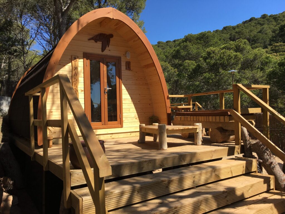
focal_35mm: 29
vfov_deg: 48.2
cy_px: 107
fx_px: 239
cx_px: 142
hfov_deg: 61.7
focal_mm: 4.15
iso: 25
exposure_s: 1/1241
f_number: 2.2
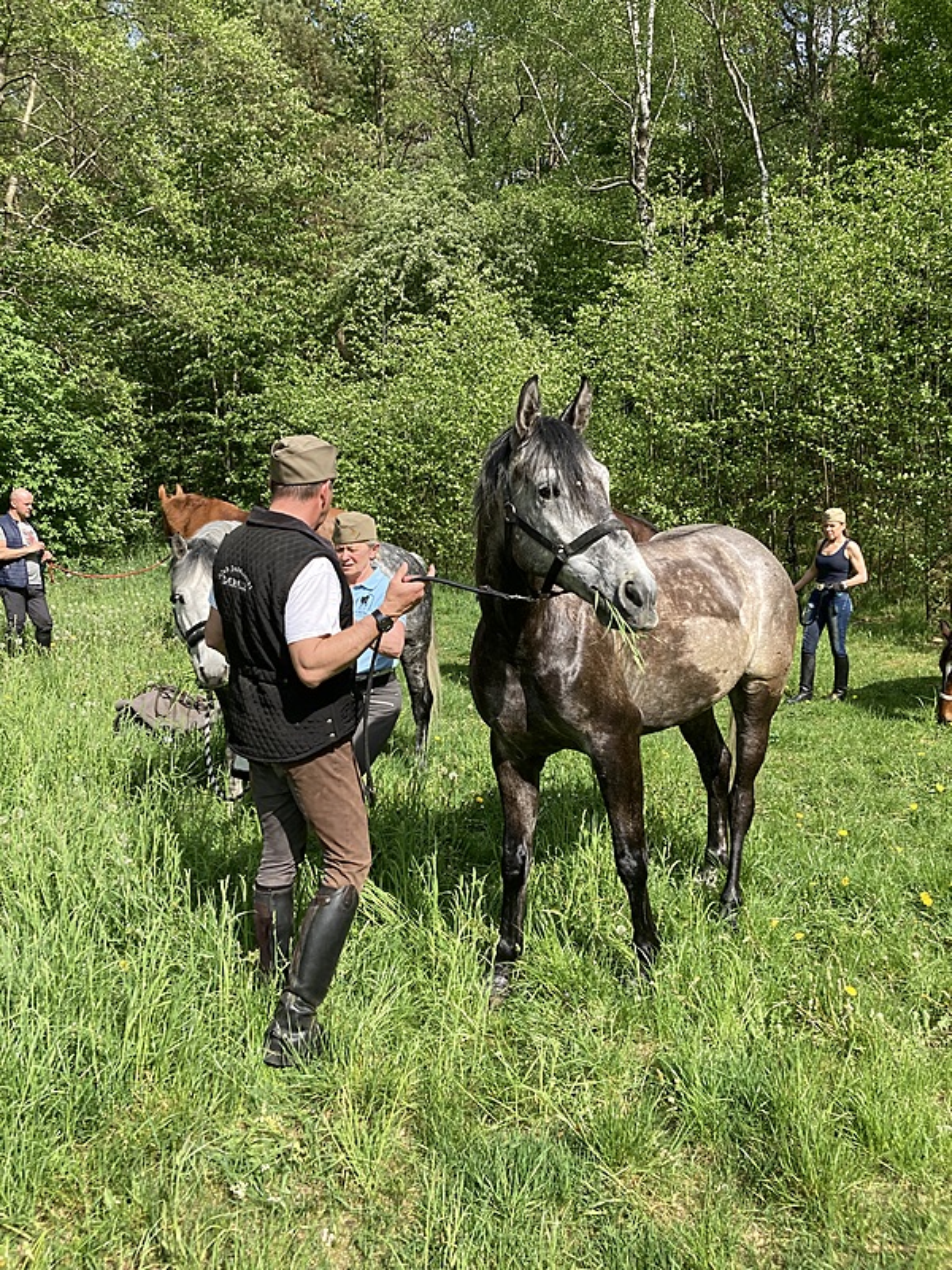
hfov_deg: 49.7
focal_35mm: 28
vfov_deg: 63.4
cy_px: 635
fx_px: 1027
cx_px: 476
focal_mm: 3.99
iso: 20
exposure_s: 1/813
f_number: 1.8
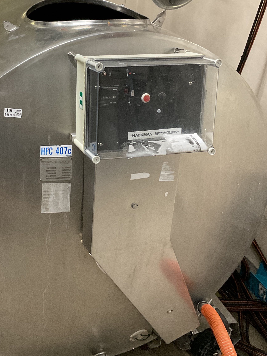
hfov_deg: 28.3
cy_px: 118
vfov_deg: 37.1
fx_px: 524
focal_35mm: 51
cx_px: 77
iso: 200
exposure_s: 1/50
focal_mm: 3
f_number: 1.8
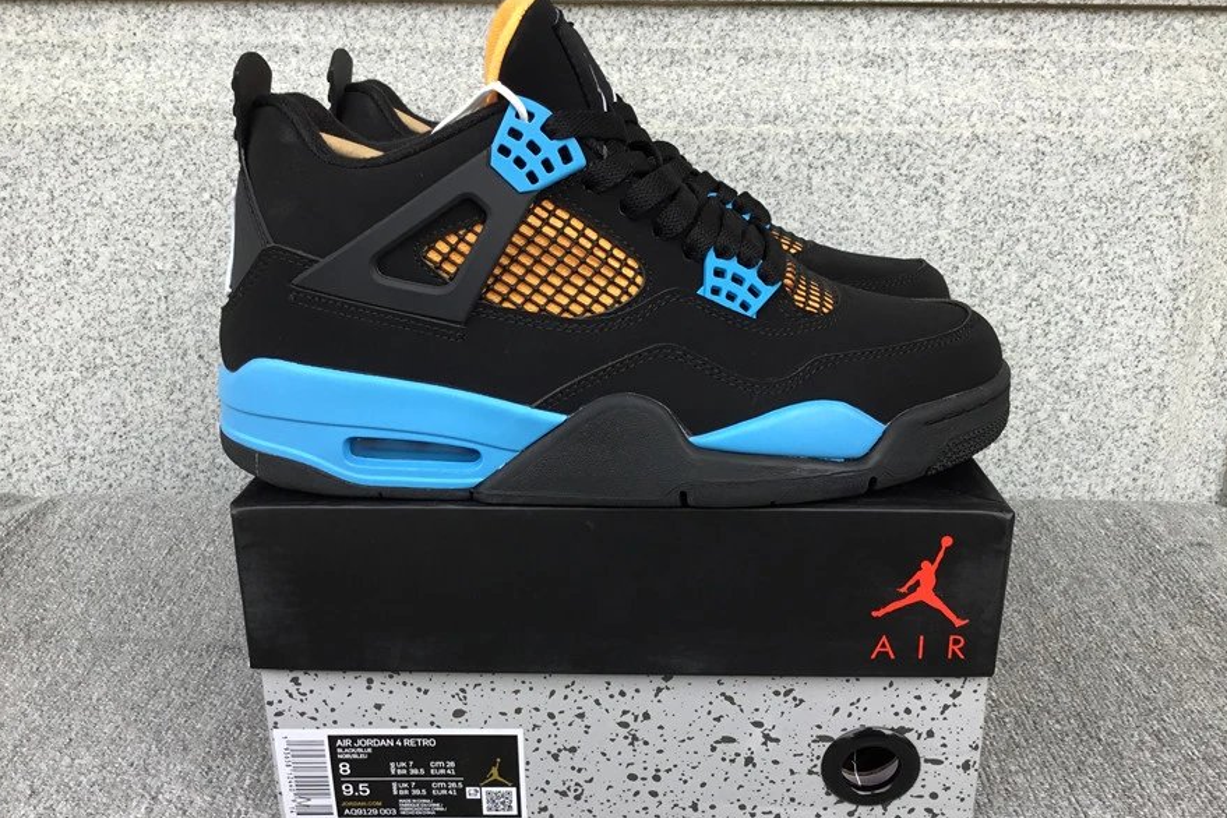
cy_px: 422
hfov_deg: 57.2
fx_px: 1125
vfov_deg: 40.0
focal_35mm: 33
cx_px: 617
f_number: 2.4
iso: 32
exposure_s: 1/100
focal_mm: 3.3
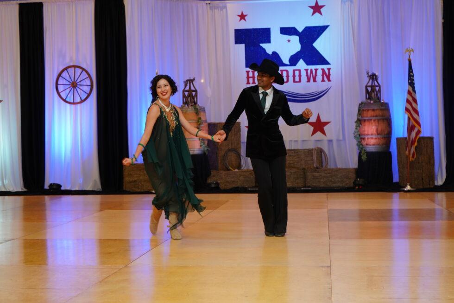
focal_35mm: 56
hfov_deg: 35.6
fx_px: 706
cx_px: 227
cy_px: 152
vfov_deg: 24.2
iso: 1000
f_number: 5
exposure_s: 1/160
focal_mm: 56
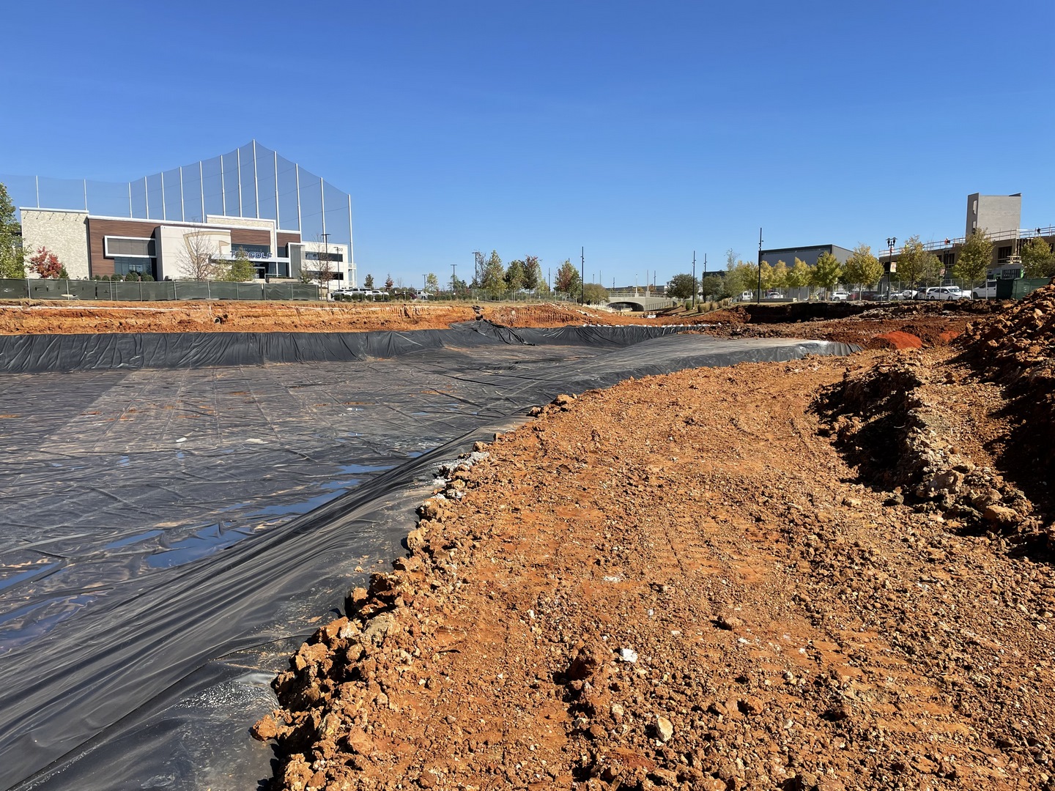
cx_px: 528
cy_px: 396
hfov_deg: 67.3
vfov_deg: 53.1
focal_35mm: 26
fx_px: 792
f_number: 1.6
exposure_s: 1/3040
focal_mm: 4.2
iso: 32
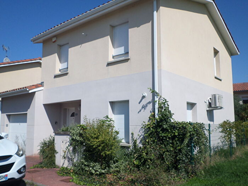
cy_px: 93
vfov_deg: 46.8
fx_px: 215
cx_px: 124
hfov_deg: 60.0
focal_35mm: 30
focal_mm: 5.5
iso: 80
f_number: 10
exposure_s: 1/180
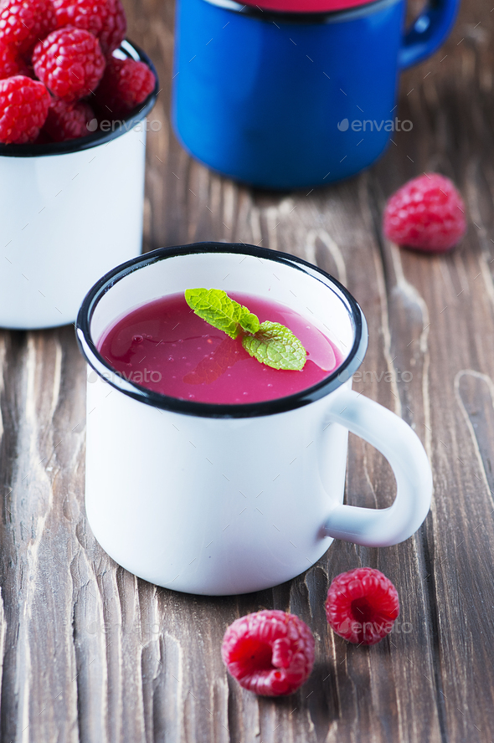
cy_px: 372
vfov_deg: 13.1
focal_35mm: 158
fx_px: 3249
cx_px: 247
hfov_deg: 8.7
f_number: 5.6
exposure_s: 1/160
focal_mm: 105
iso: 200
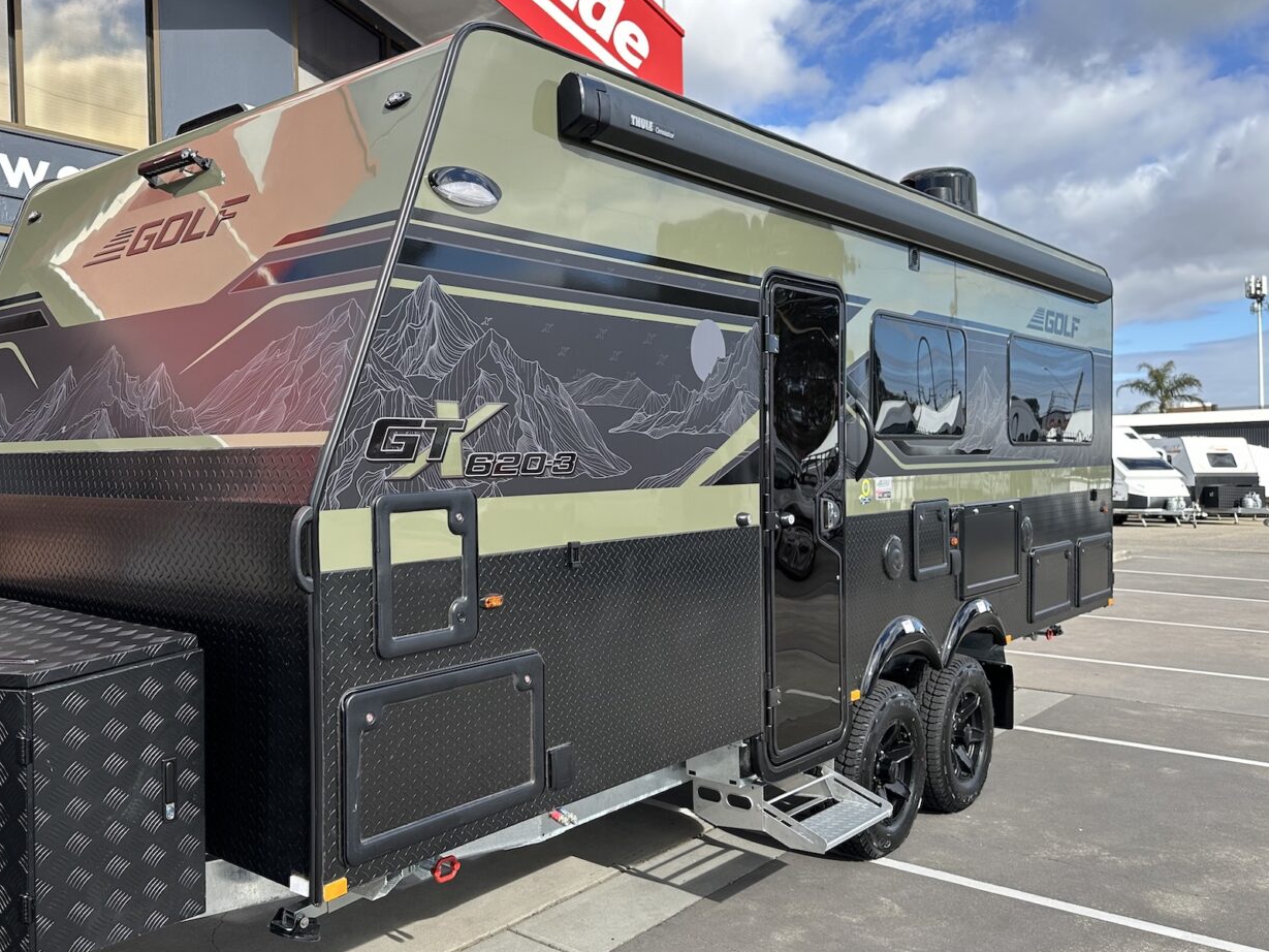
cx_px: 497
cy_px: 480
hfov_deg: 59.4
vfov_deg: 46.8
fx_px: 1100
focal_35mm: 30
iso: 80
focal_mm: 6.86
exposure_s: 1/1495
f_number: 1.78
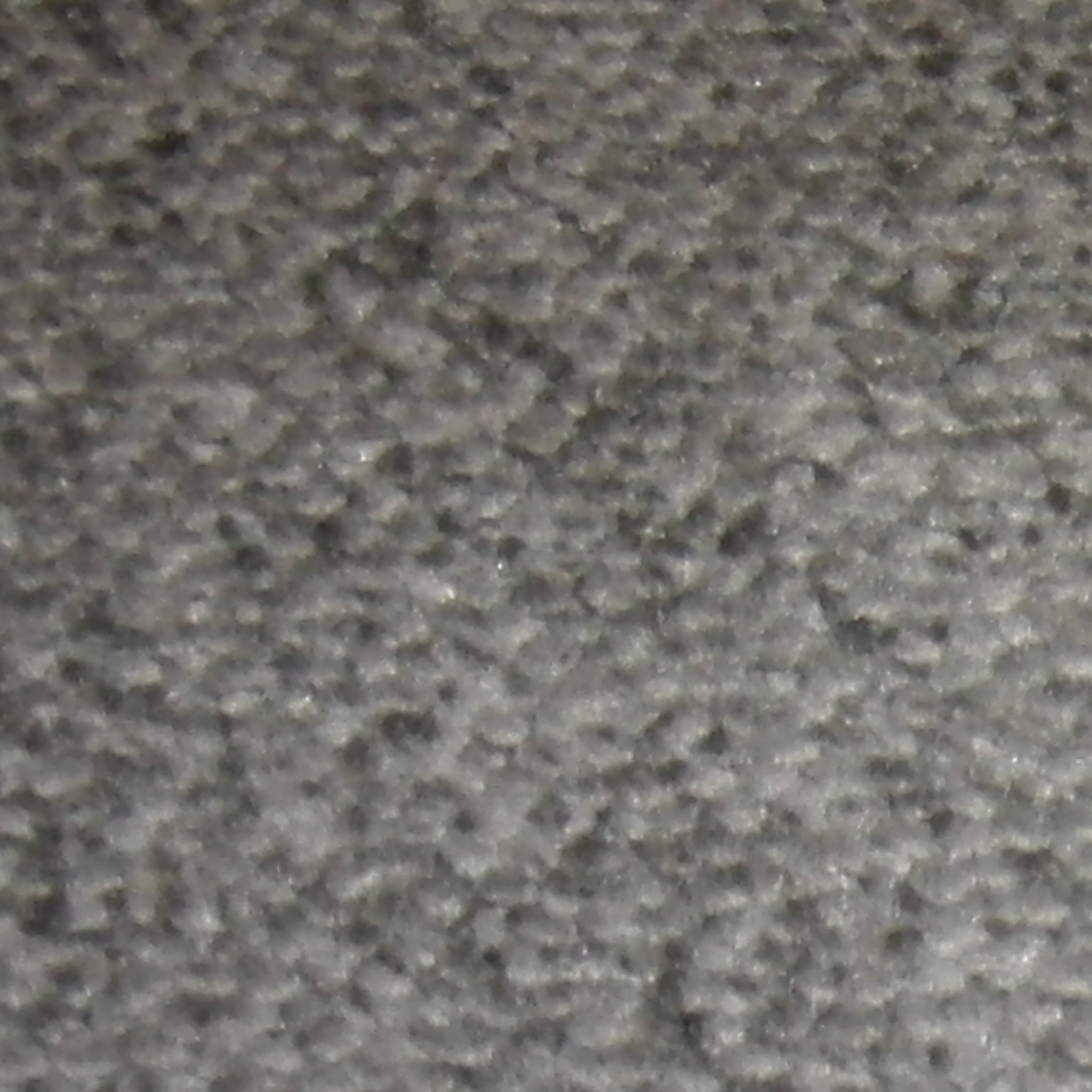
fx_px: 5818
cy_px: 1219
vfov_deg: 10.6
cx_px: 2089
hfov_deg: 10.0
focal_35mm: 163
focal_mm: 6.66
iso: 100
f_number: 3.9
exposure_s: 1/40
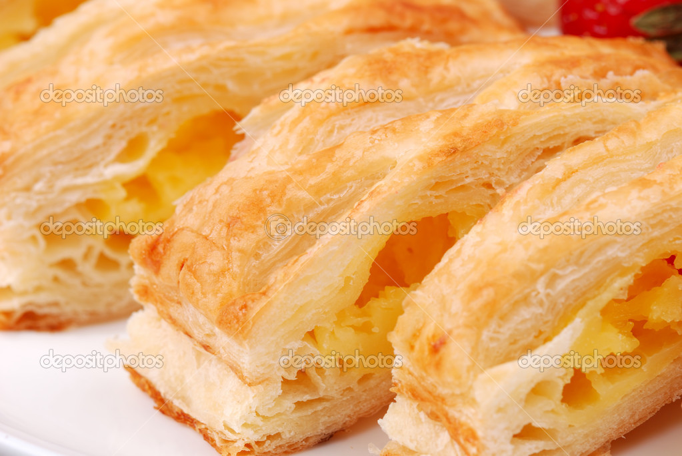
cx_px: 341
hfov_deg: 13.0
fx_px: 2988
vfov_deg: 8.7
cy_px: 228
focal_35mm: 158
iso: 100
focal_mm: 105
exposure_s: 1/160
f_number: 14
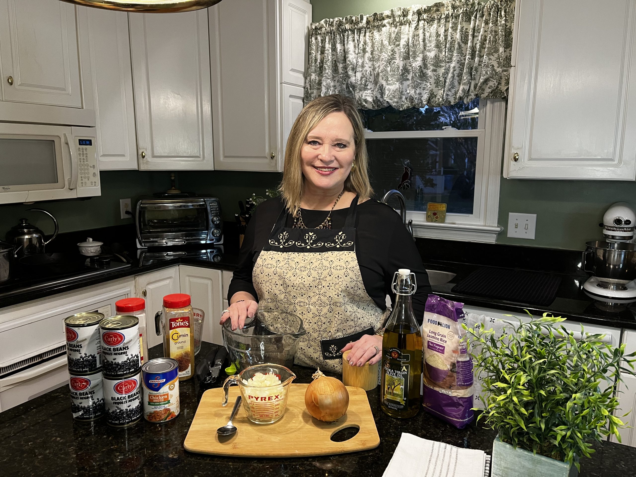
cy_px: 238
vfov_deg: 53.1
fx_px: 478
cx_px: 318
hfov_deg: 67.3
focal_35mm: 26
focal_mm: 5.1
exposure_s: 1/60
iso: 160
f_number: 1.6
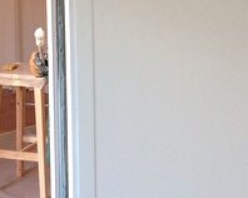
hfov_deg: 15.8
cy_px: 8
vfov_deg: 12.6
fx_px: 887
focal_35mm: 121
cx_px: 198
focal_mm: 4.28
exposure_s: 1/60
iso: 80
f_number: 2.4
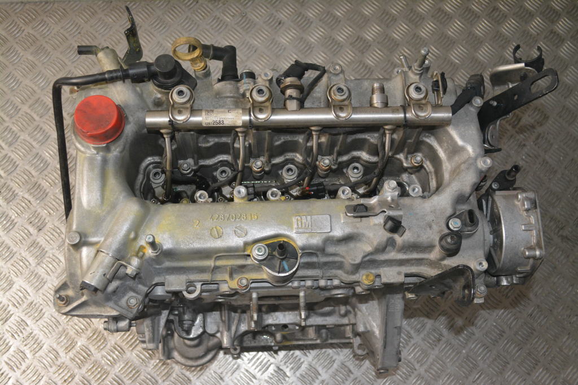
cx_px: 289
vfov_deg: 31.9
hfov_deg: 46.4
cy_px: 192
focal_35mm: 42
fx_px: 674
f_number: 6.3
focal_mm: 28
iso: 2000
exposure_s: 1/160
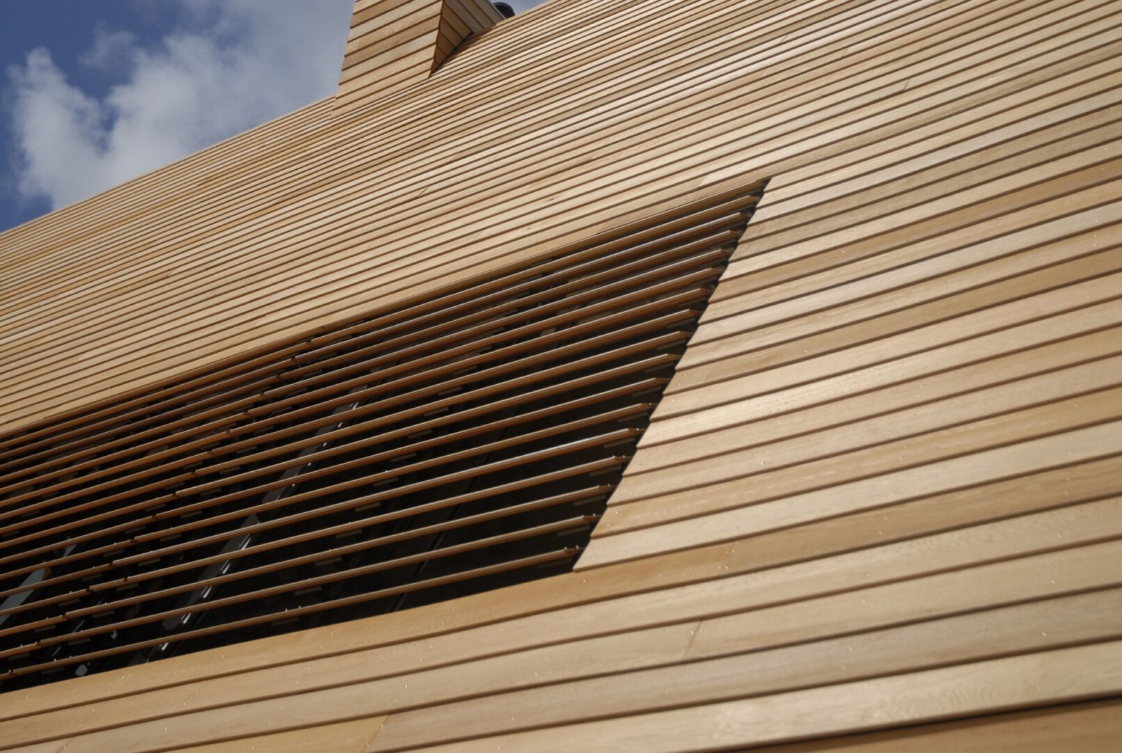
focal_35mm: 51
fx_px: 1593
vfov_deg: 26.6
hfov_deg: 38.8
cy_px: 376
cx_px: 561
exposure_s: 1/4000
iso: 200
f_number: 4
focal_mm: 34
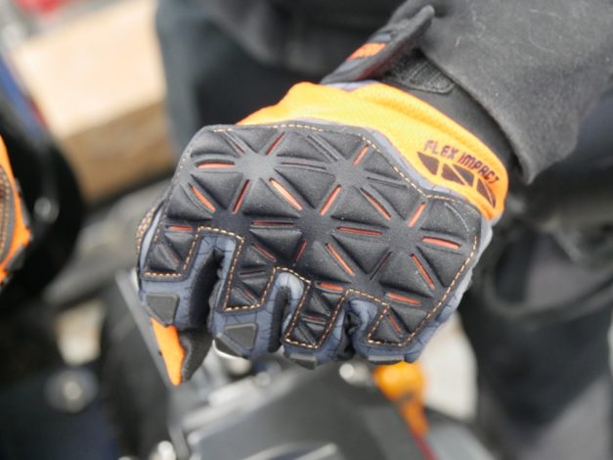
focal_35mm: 80
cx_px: 306
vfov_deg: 18.4
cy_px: 230
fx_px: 1416
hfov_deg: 24.4
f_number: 4.7
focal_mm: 40
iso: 3200
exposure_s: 1/15
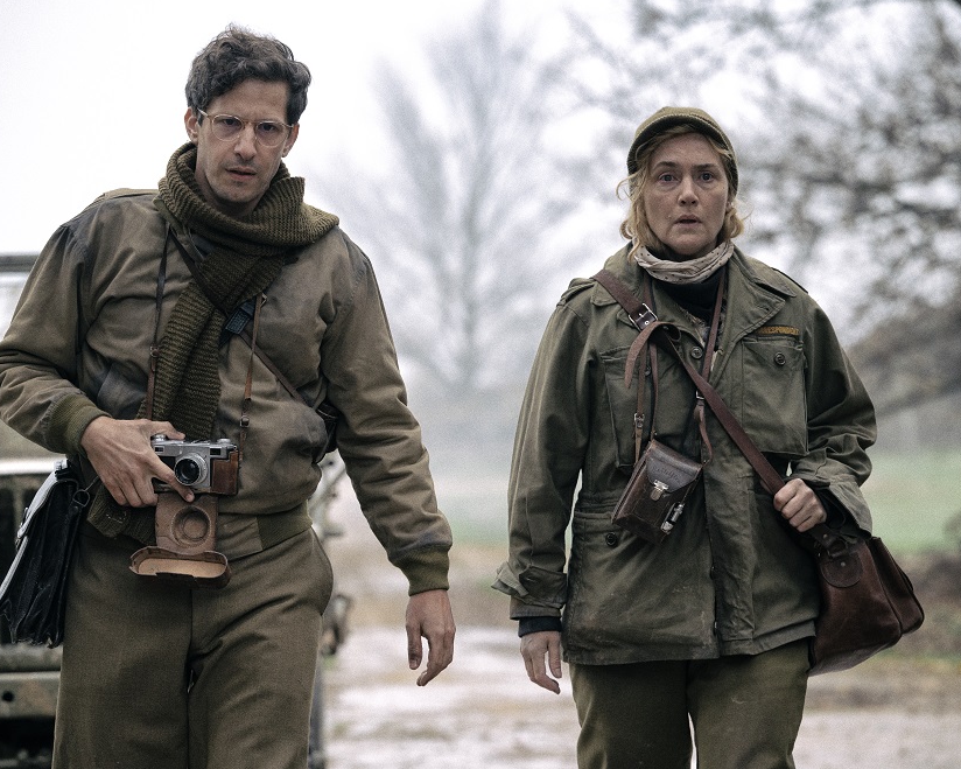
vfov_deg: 10.4
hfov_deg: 13.0
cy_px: 383
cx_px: 474
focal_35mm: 148
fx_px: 4209
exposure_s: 1/500
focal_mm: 130
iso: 1000
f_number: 4
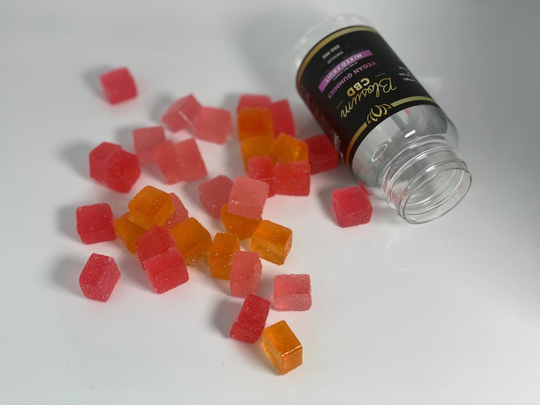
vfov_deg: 28.0
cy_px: 202
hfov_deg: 36.8
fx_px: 811
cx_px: 270
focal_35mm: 52
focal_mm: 6
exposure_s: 1/251
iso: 20
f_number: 2
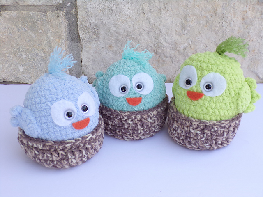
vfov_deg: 34.3
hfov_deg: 44.8
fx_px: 319
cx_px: 132
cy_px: 98
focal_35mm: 42
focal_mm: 7.6
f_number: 3.4
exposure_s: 1/70
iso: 80
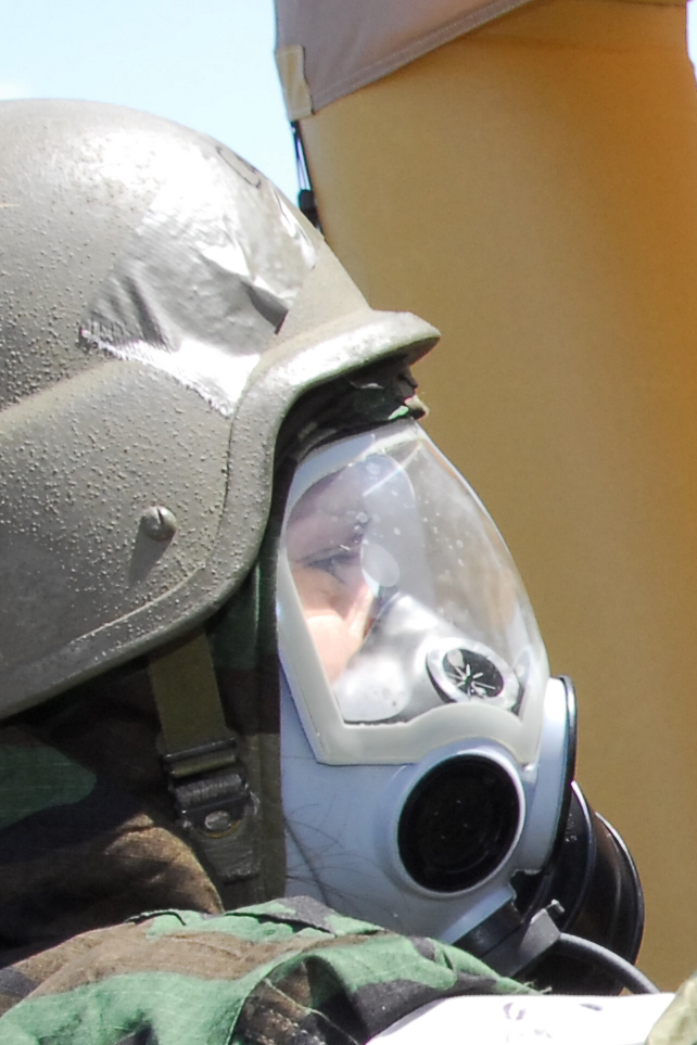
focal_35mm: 145
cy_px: 1066
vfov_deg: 13.9
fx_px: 4211
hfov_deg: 8.8
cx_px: 1519
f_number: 11
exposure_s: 1/250
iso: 500
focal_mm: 24
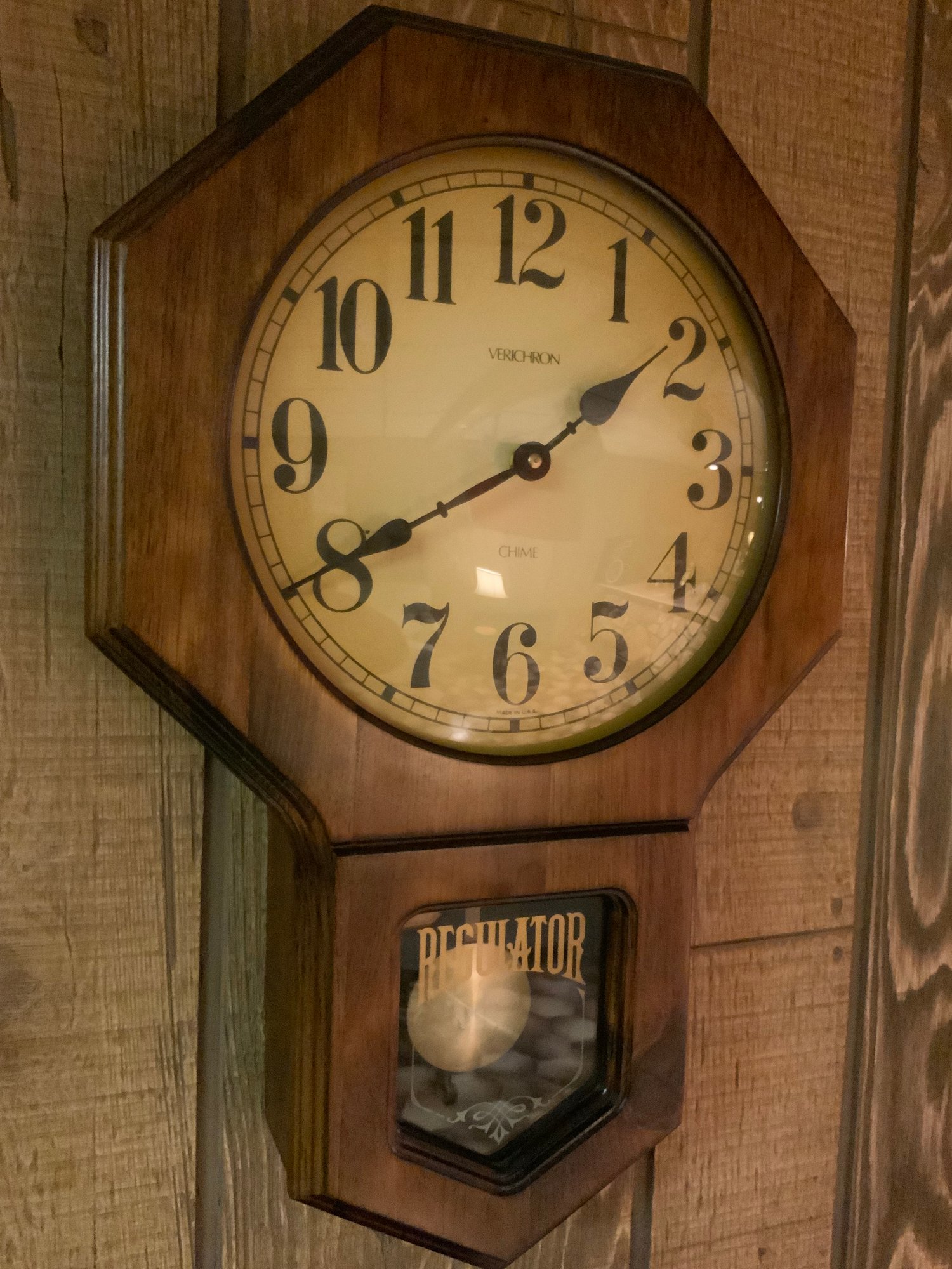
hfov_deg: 48.2
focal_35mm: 29
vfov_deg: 61.7
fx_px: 1063
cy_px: 634
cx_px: 476
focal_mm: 3
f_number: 1.8
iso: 500
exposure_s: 1/30
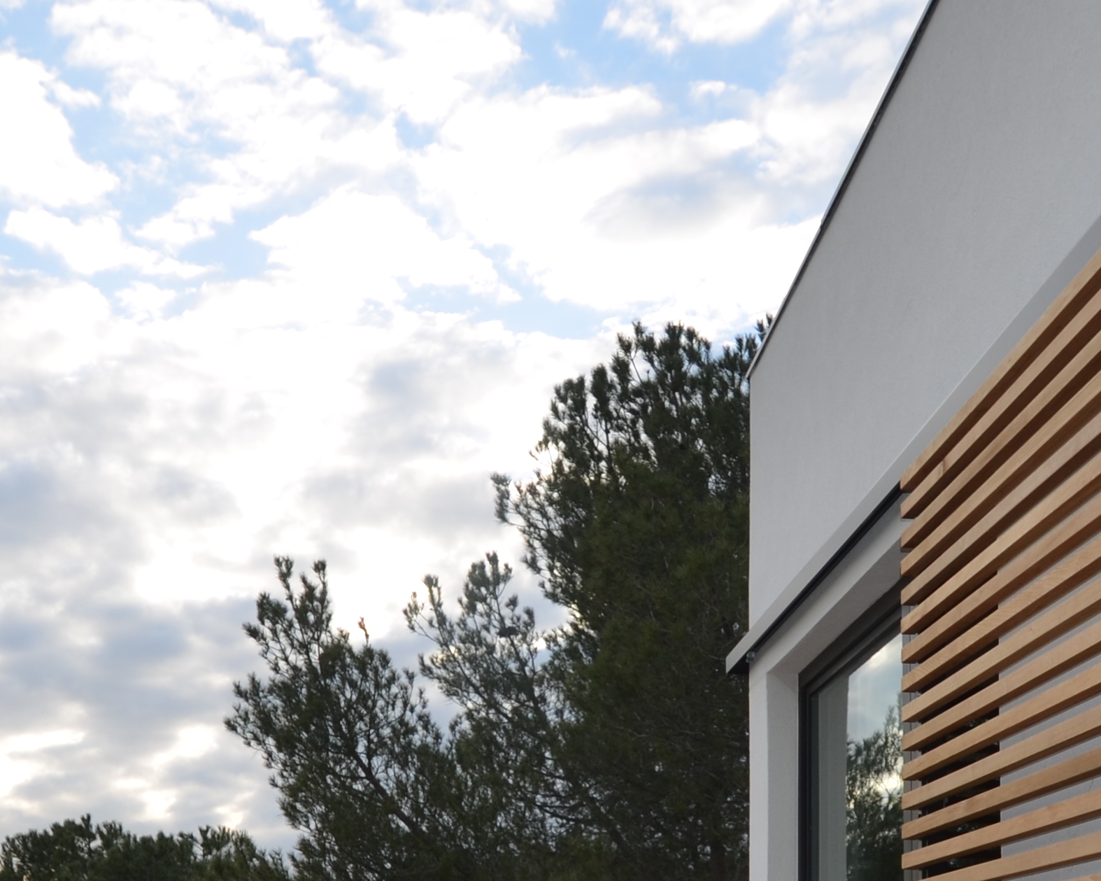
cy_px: 840
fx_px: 1434
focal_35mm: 44
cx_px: 630
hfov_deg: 41.9
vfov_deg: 32.0
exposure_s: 1/200
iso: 100
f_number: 5
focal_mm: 10
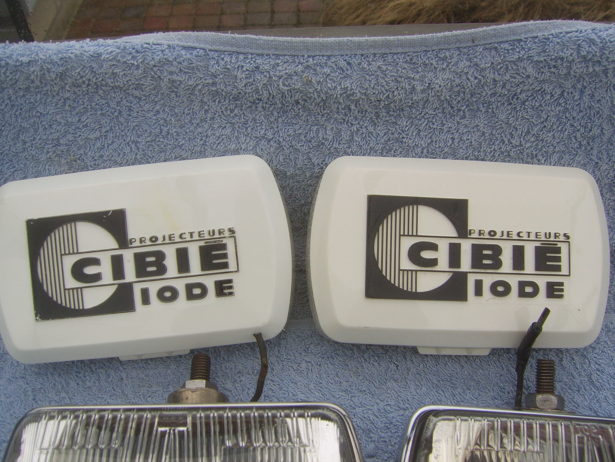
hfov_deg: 49.0
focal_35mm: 38
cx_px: 308
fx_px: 675
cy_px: 231
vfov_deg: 37.7
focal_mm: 7.8
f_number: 4
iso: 50
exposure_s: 1/100
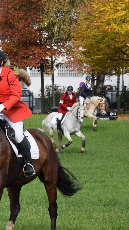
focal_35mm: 340
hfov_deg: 3.6
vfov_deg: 6.3
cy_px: 85
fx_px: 2067
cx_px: -36
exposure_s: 1/500
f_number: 5.6
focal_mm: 105
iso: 220
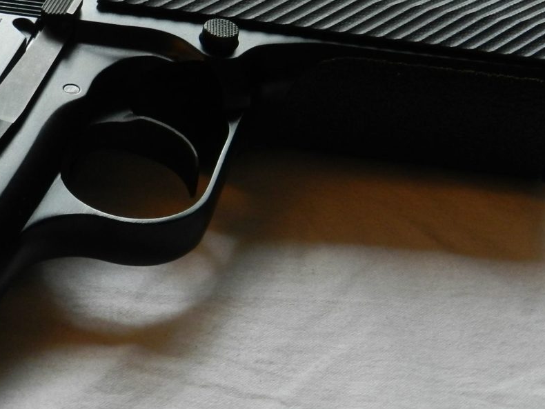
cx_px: 112
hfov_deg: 18.9
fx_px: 1622
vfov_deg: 14.4
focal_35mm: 103
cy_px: 231
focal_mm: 9.4
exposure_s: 1/30
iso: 360
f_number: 4.4
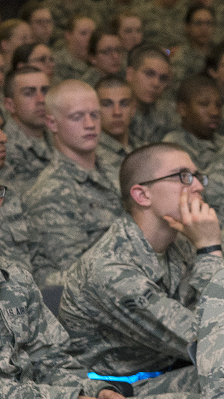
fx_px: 2955
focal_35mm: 280
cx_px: 164
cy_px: 143
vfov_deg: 7.7
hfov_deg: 4.3
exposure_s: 1/80
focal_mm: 86
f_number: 5.6
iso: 3200
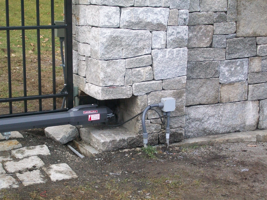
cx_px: 134
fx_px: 540
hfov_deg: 27.8
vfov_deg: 21.0
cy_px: 100
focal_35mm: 70
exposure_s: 1/160
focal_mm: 11.6
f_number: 3.8
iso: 160
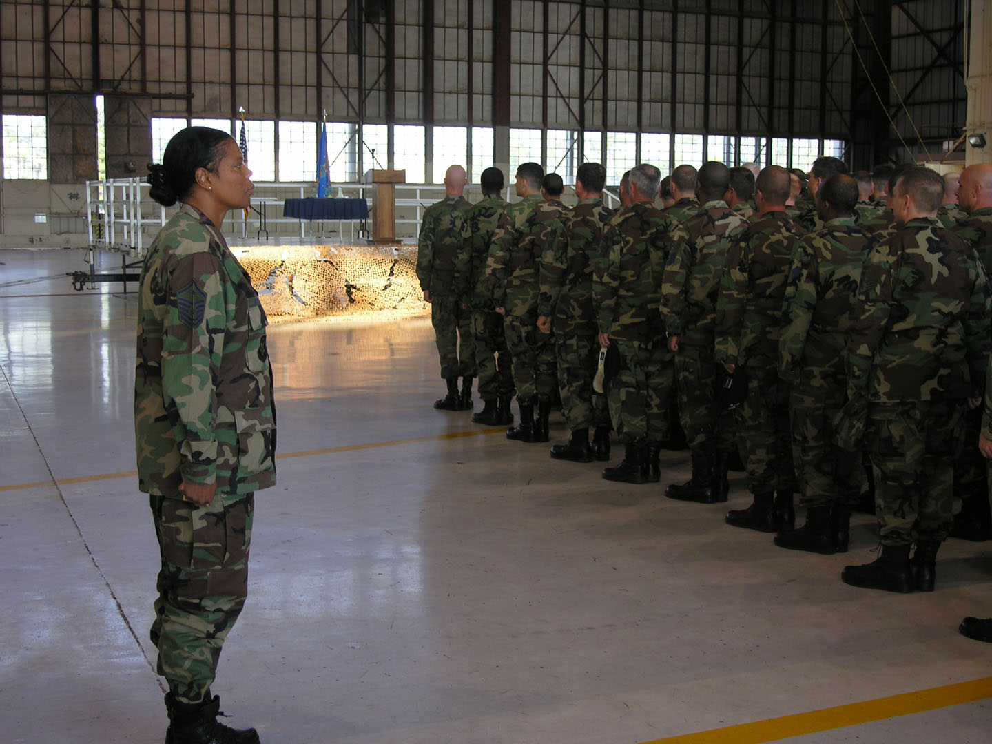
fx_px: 1376
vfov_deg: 30.3
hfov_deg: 39.7
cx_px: 496
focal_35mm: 48
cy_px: 372
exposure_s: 1/47.2
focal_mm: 12.3
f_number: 3.5
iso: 50
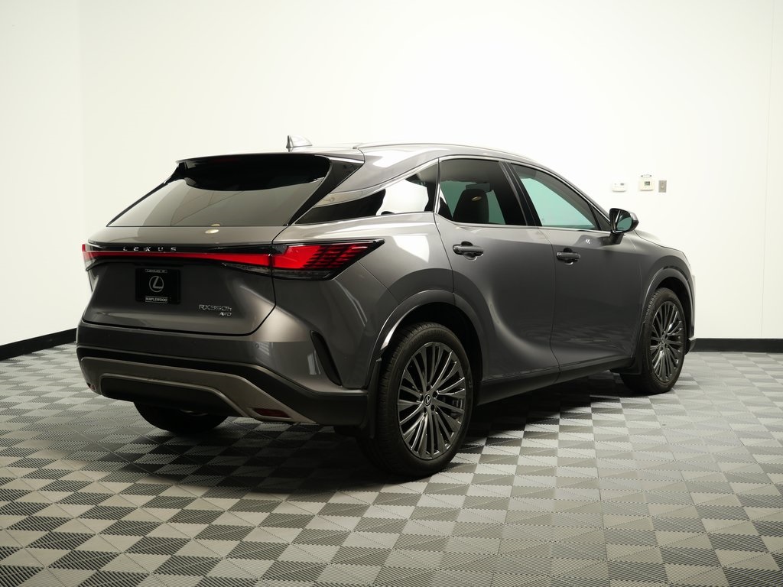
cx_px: 392
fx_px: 905
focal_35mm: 40
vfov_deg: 36.0
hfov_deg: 46.8
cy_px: 294
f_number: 4.5
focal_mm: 20
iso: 200
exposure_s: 1/200
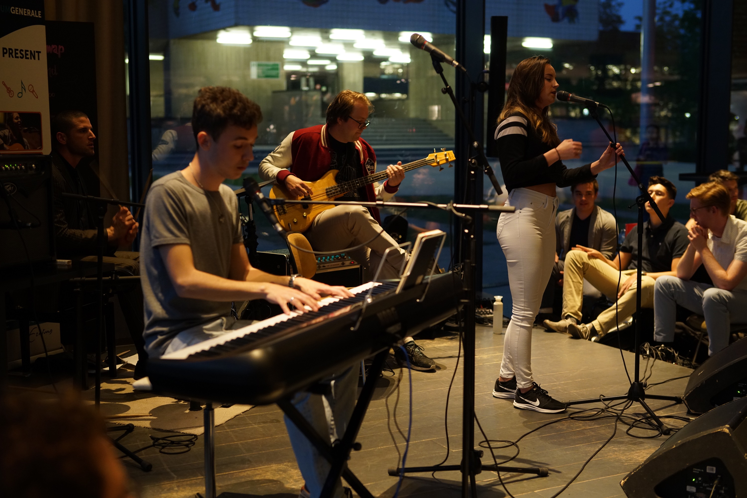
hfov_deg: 39.6
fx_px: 1038
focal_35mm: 50
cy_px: 249
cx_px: 374
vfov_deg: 27.0
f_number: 2.8
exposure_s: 1/60
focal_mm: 50
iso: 2000
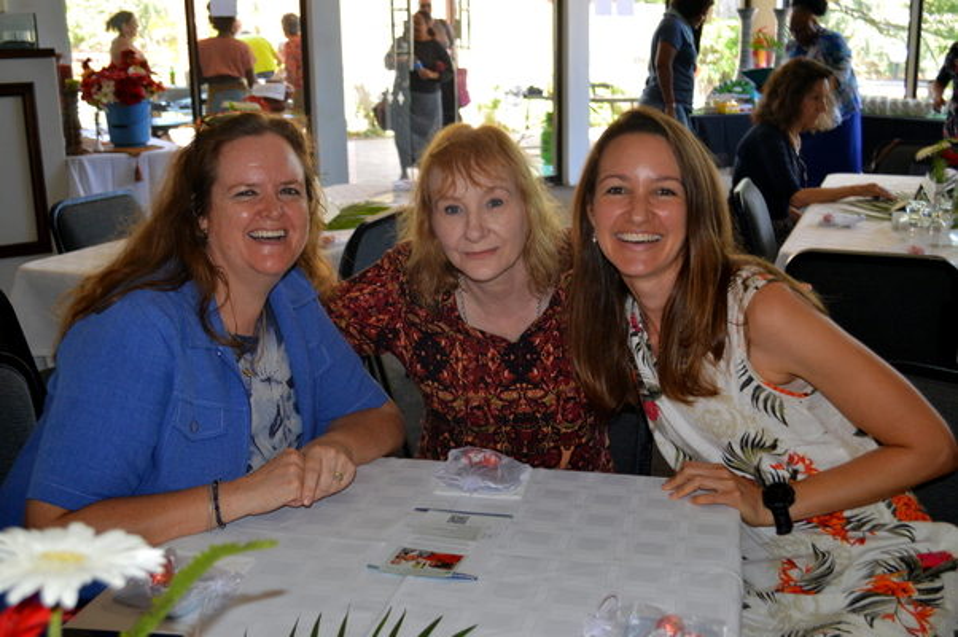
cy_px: 318
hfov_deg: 46.4
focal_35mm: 42
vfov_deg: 31.8
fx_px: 1116
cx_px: 479
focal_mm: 28
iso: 560
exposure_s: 1/60
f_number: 4.5
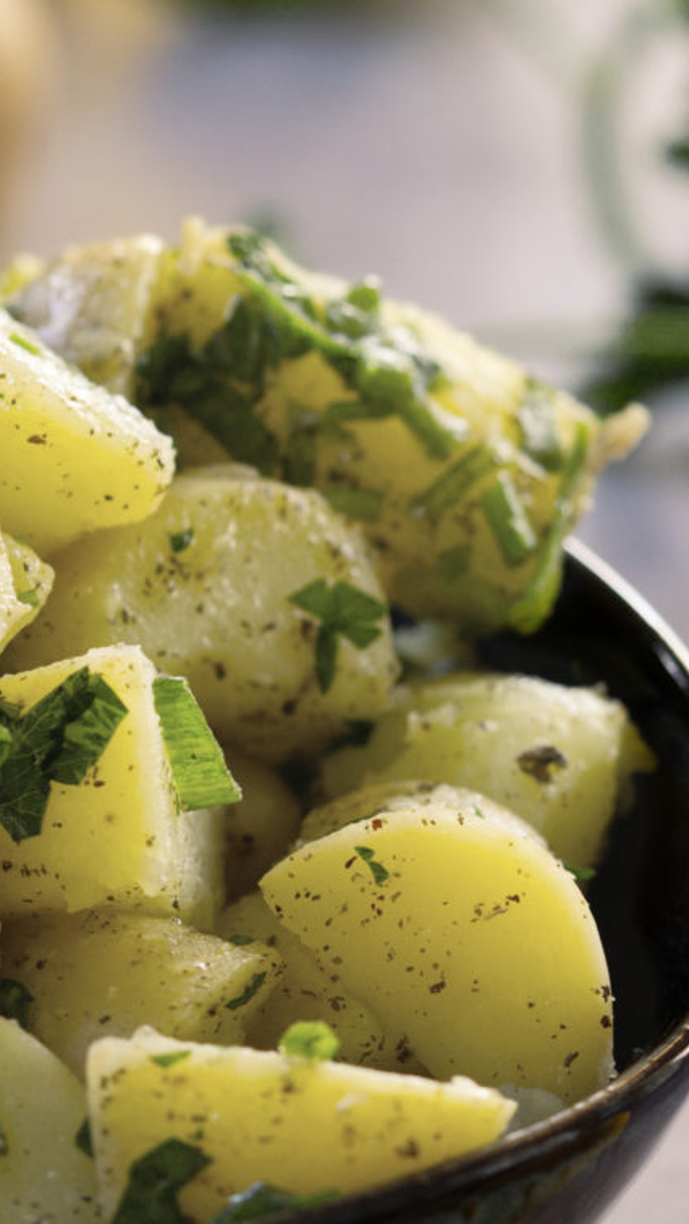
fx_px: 9318
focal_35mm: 287
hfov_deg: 4.2
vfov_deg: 7.5
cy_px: 686
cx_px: 147
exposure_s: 1/100
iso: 320
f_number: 4
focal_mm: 90
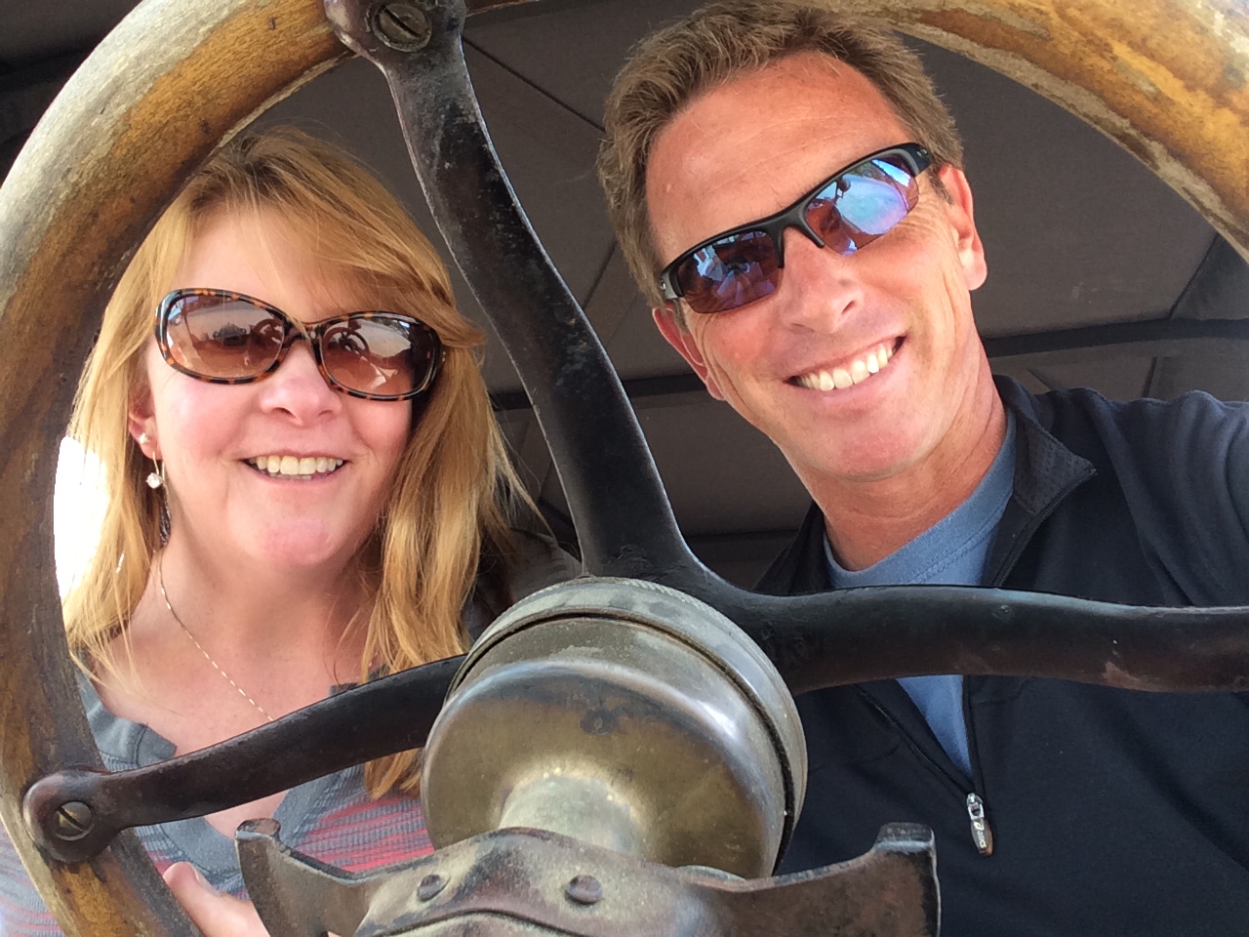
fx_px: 1119
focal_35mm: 31
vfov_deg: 45.4
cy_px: 468
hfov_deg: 58.4
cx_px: 624
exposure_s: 1/120
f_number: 2.4
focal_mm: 2.15
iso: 50
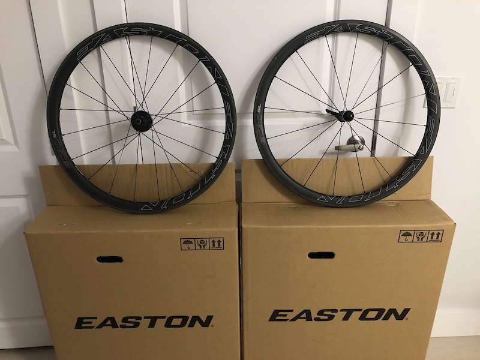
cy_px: 180
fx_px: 388
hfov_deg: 63.4
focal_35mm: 28
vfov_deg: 49.7
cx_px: 240
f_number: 1.8
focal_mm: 3.99
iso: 64
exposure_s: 1/15
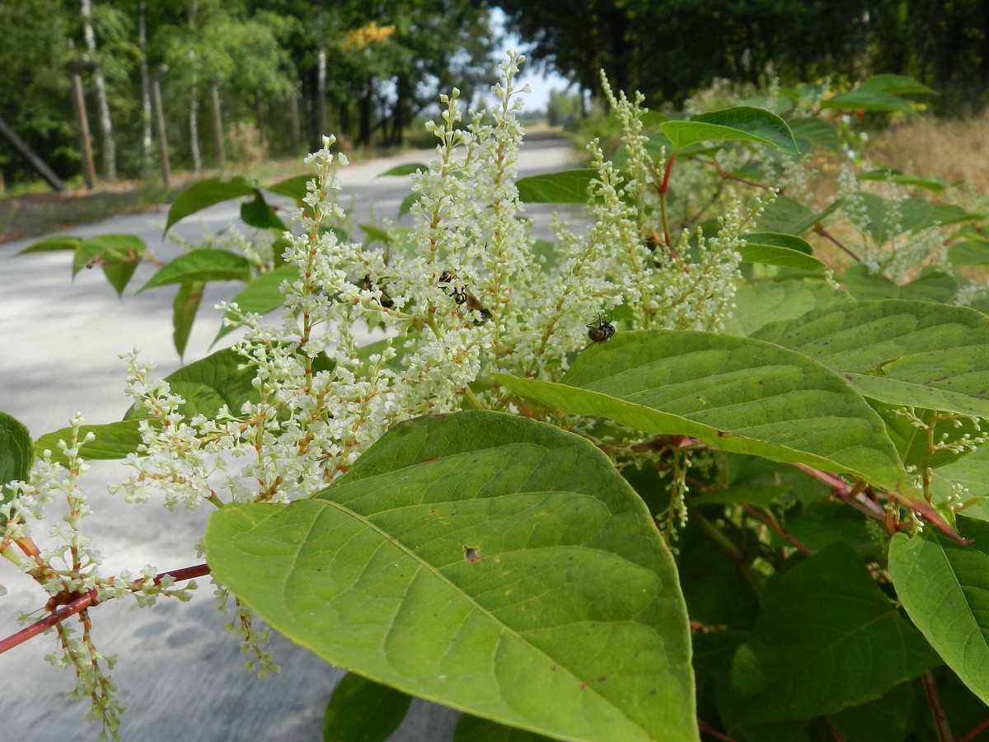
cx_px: 494
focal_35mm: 32
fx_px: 914
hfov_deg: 56.8
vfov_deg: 44.2
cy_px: 371
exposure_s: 1/800
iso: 160
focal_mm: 5.6
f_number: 3.7
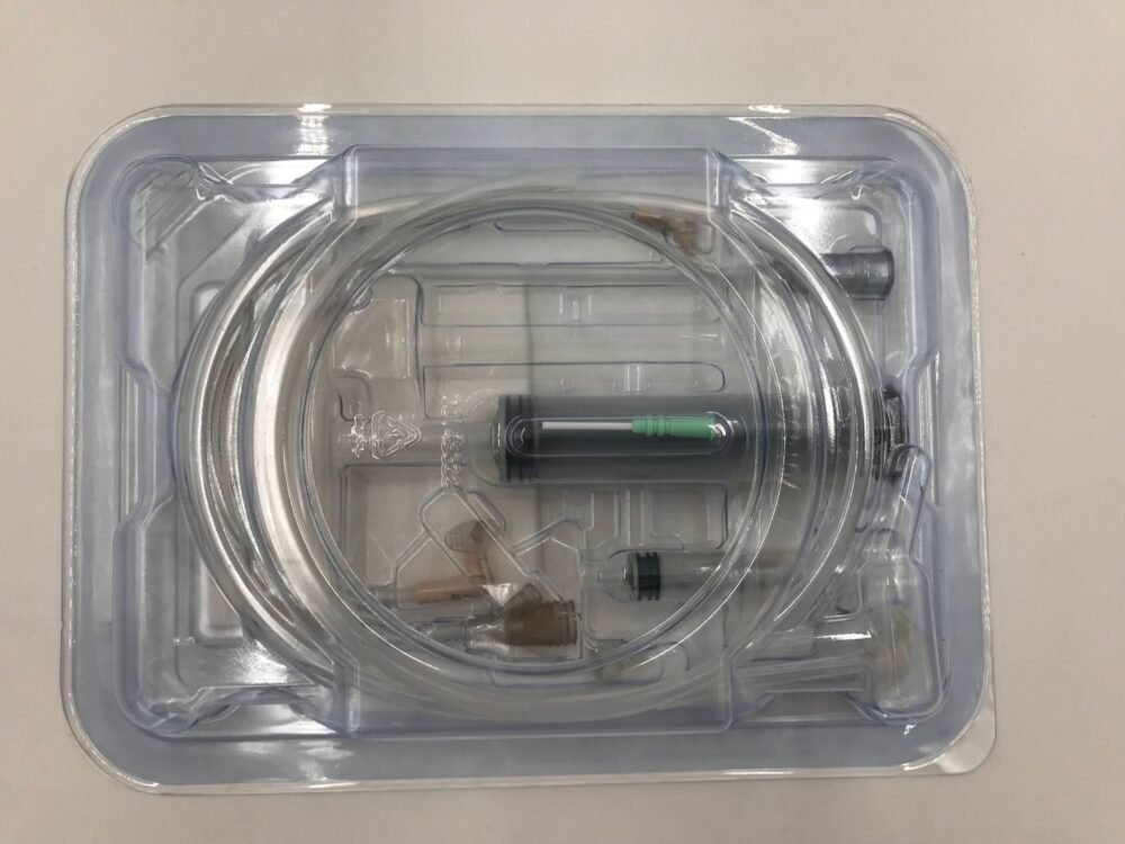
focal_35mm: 28
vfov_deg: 49.7
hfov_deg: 63.4
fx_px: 910
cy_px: 422
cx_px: 562
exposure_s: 1/159
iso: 20
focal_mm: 3.99
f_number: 1.8
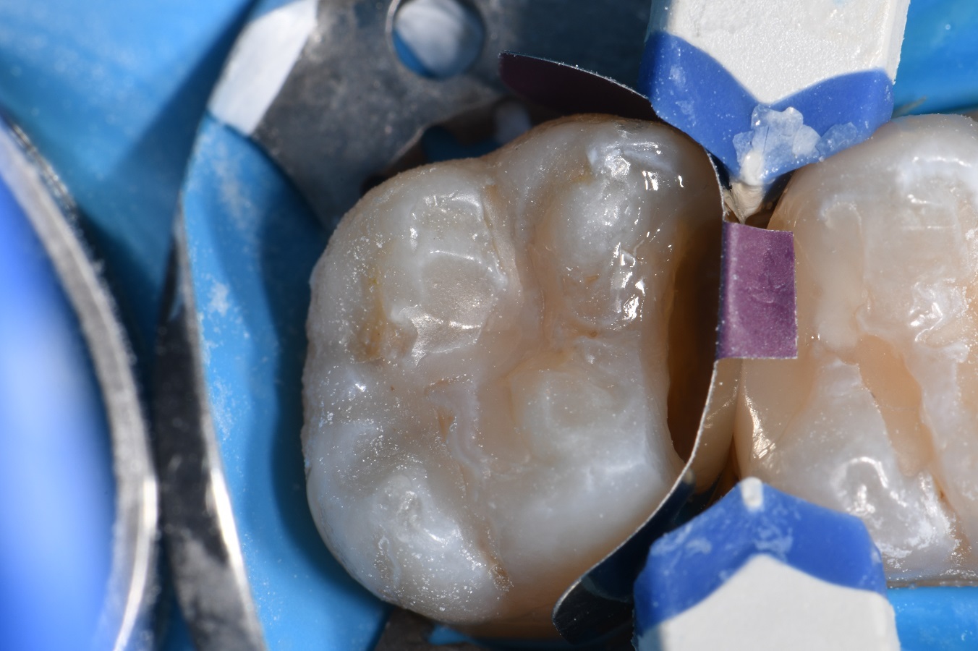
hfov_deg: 13.1
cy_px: 326
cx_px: 489
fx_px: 4263
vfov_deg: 8.7
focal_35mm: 157
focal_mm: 105
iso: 200
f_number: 32
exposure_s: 1/160
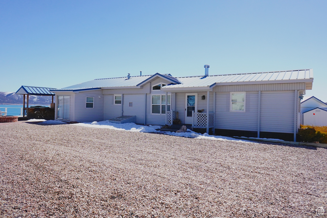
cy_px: 109
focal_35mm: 24
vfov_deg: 53.1
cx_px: 164
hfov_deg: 73.7
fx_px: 218
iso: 1600
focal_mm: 16
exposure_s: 1/8000
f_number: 4.5
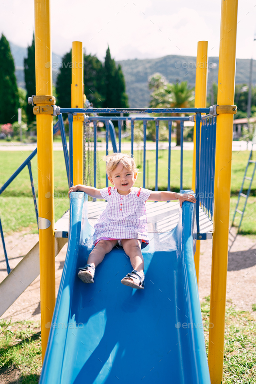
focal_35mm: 35
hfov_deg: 37.9
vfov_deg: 54.4
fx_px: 373
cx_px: 128
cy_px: 192
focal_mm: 35
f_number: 2
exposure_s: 1/1250
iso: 100
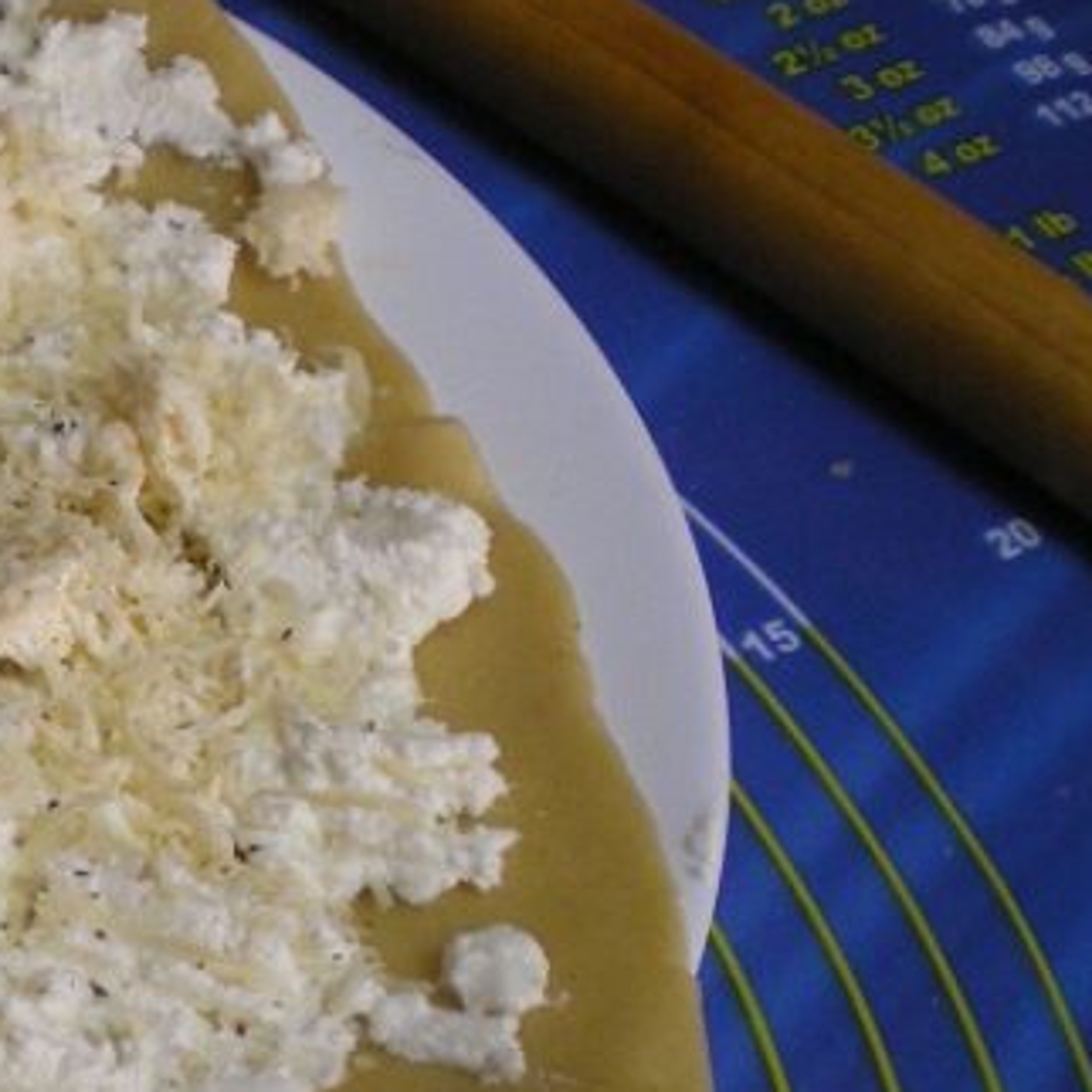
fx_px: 2855
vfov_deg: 21.6
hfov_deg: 20.4
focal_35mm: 80
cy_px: 726
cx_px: -183
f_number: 3.1
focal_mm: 6.3
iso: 320
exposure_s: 1/50
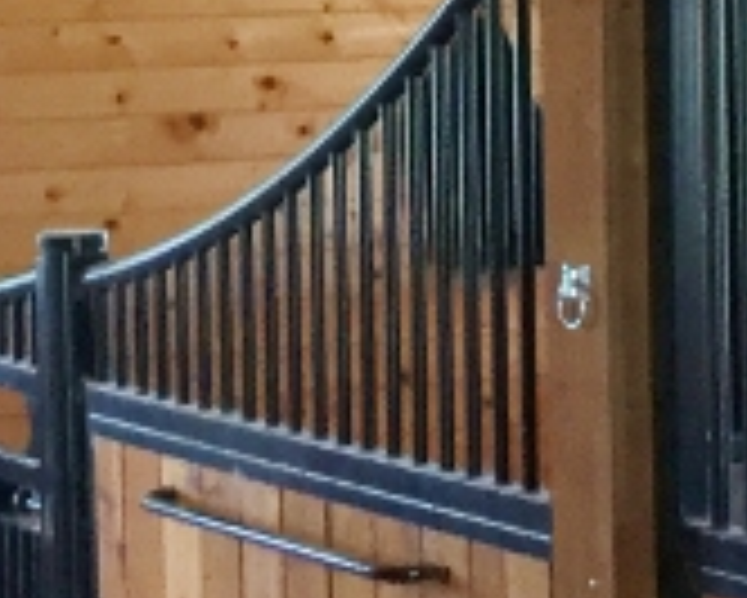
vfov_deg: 8.2
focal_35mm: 187
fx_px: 4137
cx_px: -68
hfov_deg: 10.2
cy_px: -175
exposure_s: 1/30
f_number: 2.4
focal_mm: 3.3
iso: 32
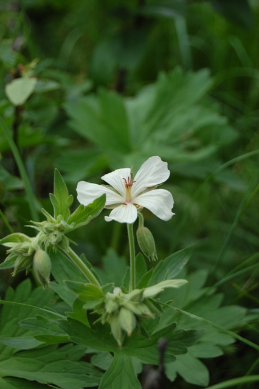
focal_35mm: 82
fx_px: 891
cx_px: 130
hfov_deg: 16.5
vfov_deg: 24.6
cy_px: 194
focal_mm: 55
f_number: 5.6
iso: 280
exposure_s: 1/125
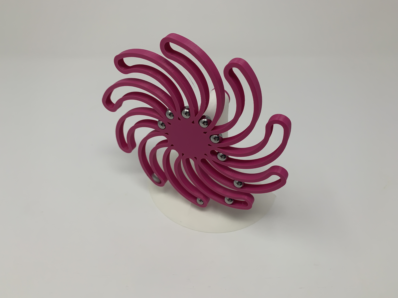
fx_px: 299
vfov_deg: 53.1
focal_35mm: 26
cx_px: 199
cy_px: 149
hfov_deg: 67.3
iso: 25
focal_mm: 4.25
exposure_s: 1/210
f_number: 1.8
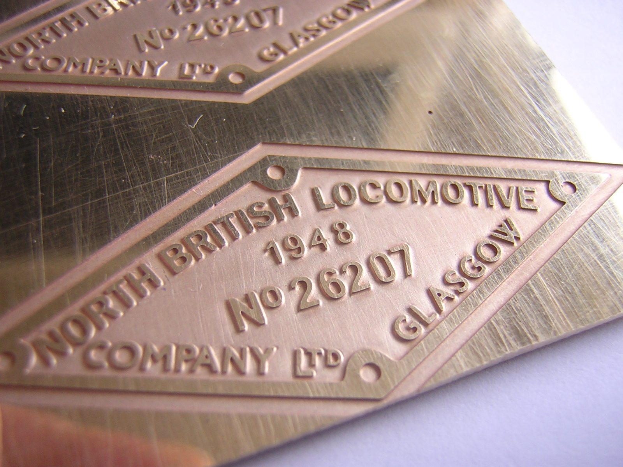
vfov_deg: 39.7
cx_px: 312
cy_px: 234
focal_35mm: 36
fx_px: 648
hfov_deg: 51.4
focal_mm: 4.7
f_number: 2.6
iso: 100
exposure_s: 1/62.1
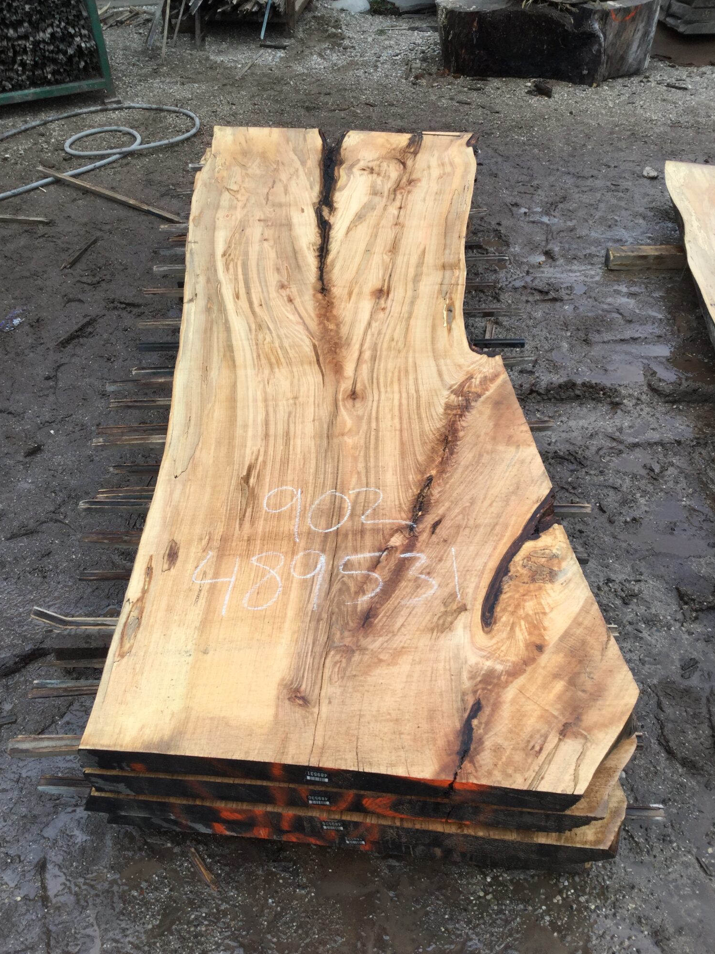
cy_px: 465
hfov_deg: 44.2
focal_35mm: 32
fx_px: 881
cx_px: 352
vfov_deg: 56.8
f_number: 2.4
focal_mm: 3.3
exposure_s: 1/199
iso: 25
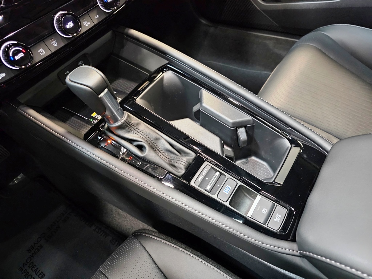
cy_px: 140
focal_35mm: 23
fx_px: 247
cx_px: 186
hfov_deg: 73.9
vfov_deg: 58.9
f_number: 1.7
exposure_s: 1/24
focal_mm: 6.3
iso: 1250
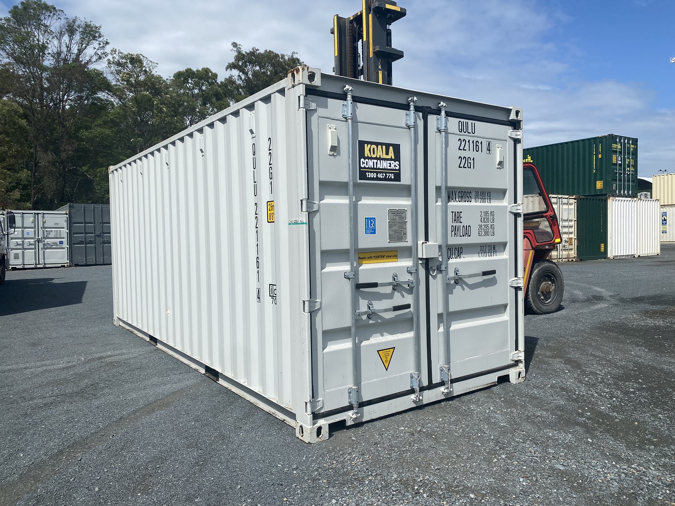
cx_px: 338
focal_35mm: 26
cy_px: 253
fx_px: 507
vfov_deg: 53.1
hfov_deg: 67.3
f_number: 1.8
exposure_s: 1/5747
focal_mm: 4.25
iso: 32
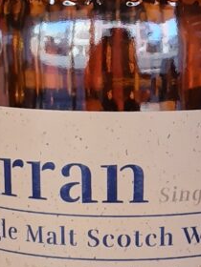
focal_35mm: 140
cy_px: 125
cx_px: 158
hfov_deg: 10.6
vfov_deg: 14.1
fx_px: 1084
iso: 140
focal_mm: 5.5
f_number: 1.9
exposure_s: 1/60
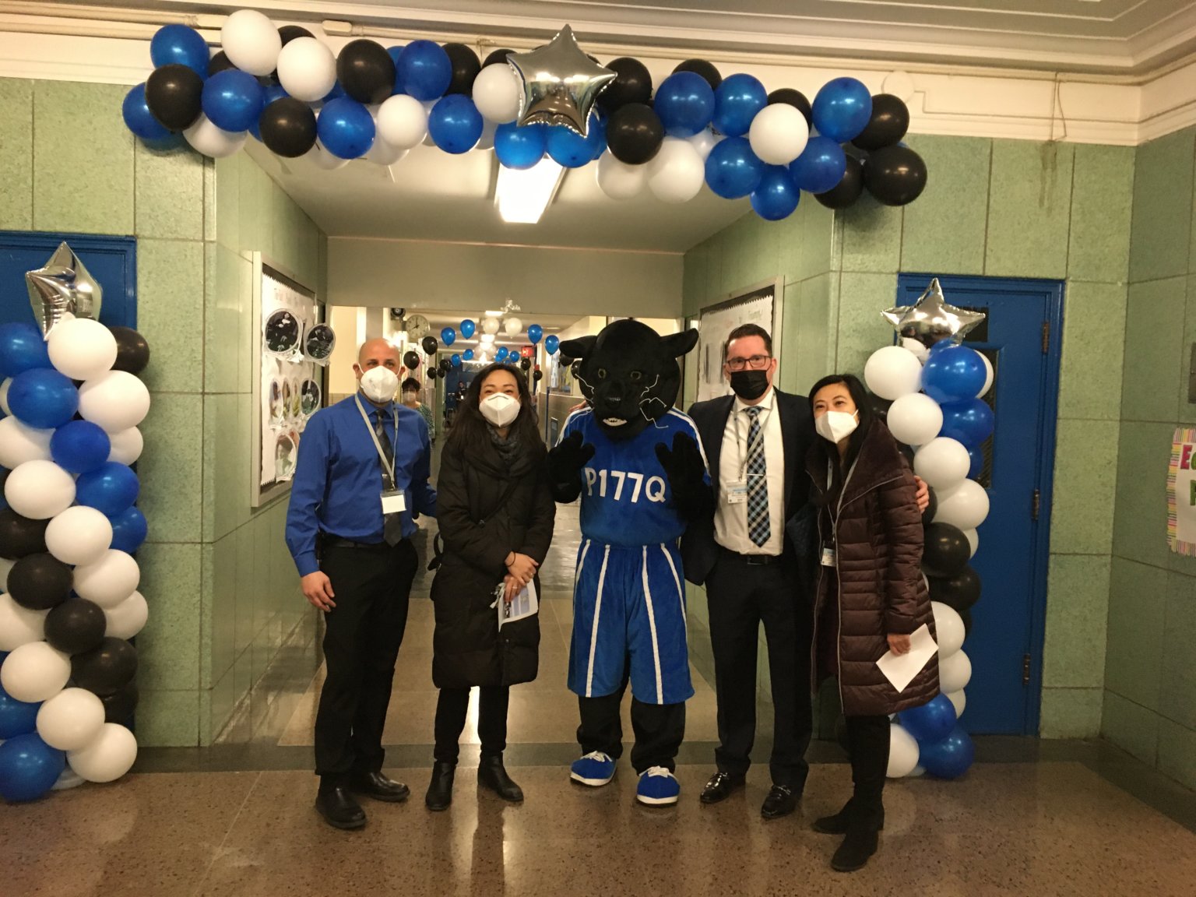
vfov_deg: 48.2
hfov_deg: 61.7
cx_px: 598
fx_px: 1002
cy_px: 448
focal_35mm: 29
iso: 200
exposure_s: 1/30
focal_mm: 4.15
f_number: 2.2
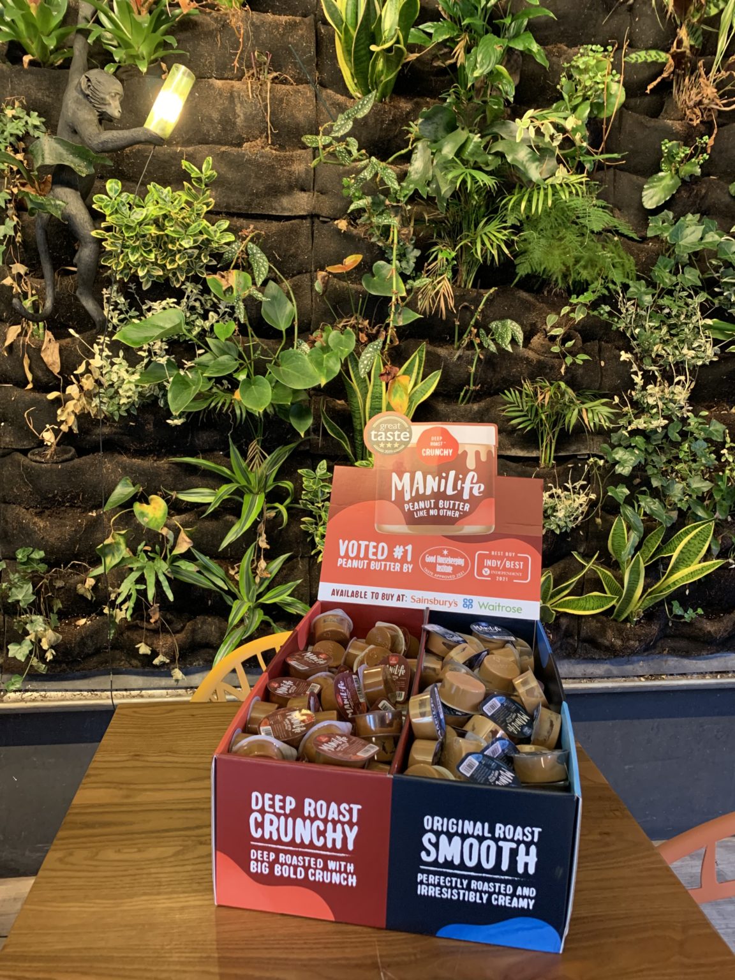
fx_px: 736
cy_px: 490
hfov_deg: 53.1
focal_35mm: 26
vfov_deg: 67.3
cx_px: 368
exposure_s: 1/33
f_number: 1.8
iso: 400
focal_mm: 4.25
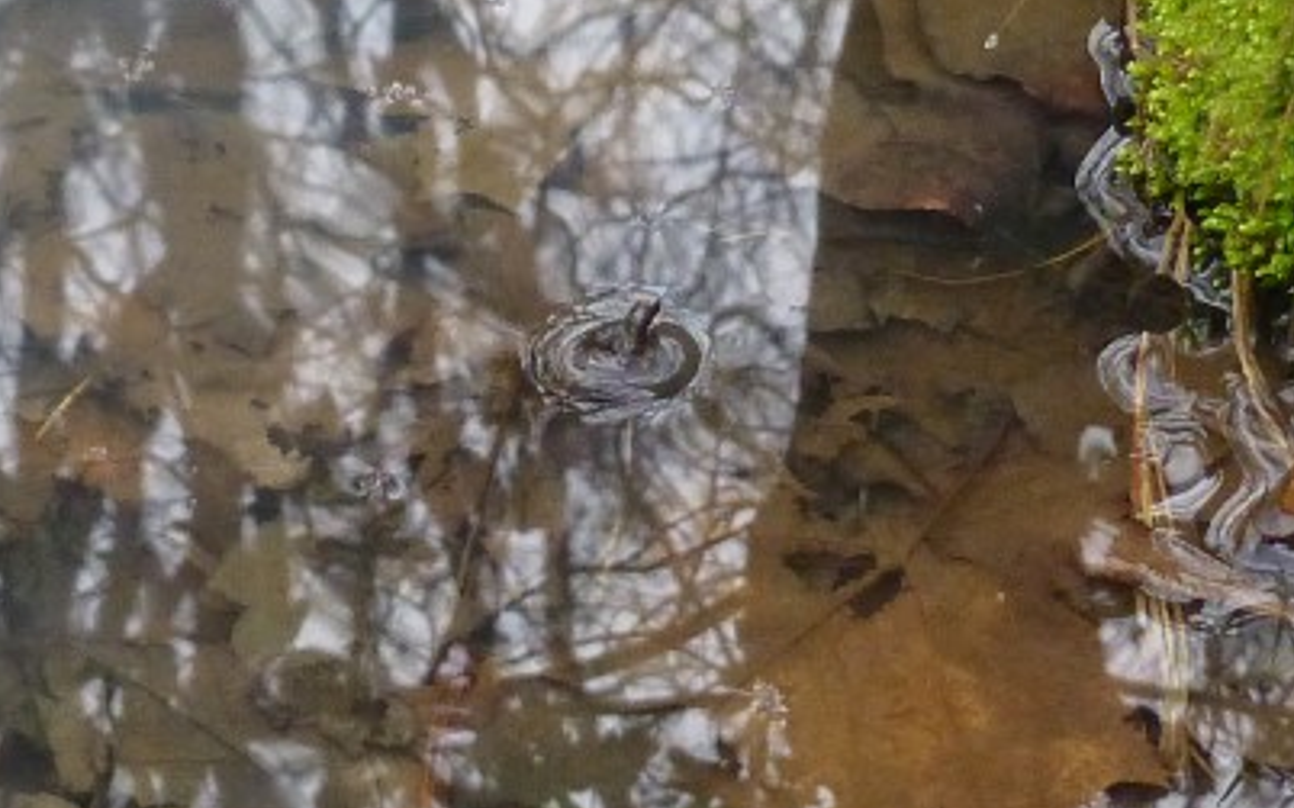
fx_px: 10048
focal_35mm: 285
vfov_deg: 4.6
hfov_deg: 7.4
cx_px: 431
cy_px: -287
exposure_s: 1/60
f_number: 5
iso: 400
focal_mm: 13.3
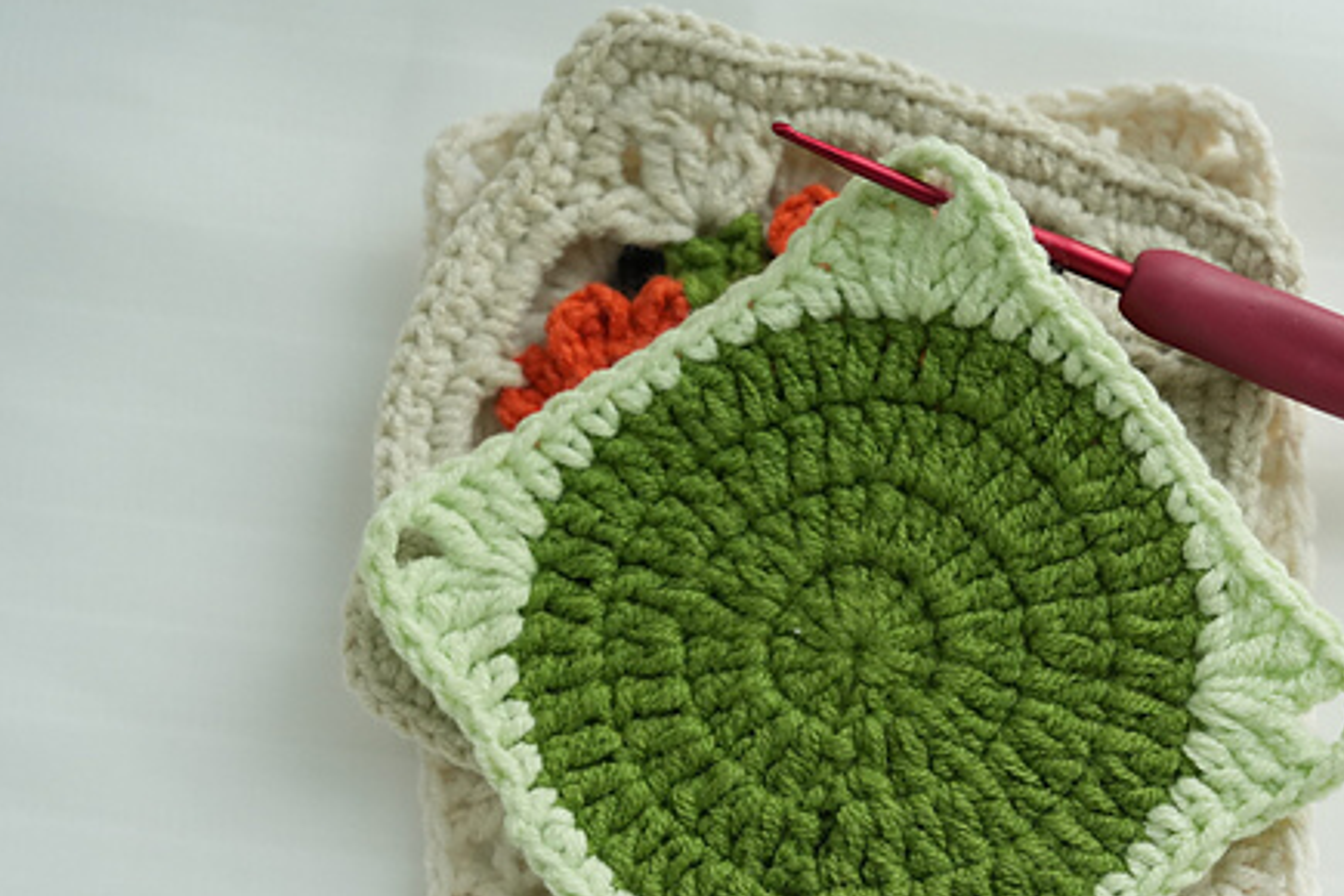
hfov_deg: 19.8
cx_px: 865
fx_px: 3845
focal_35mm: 103
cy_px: 647
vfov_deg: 13.3
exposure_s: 1/500
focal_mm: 70
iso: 3200
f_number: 7.1
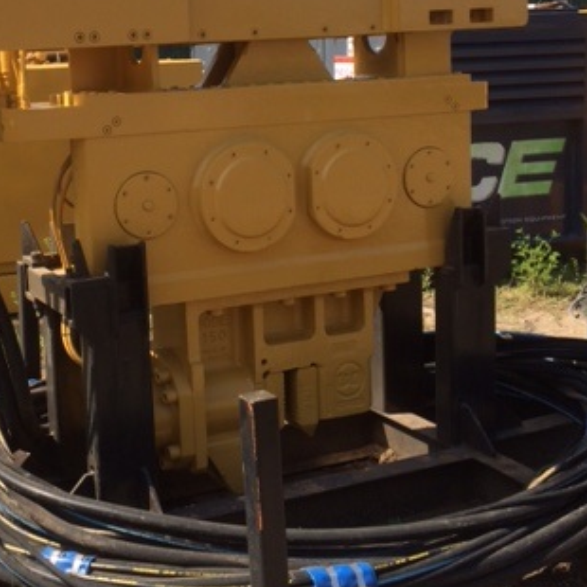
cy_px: 176
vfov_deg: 31.8
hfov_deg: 31.6
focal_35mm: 53
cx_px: 140
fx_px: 1017
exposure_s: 1/1208
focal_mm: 4.15
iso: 32
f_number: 2.2
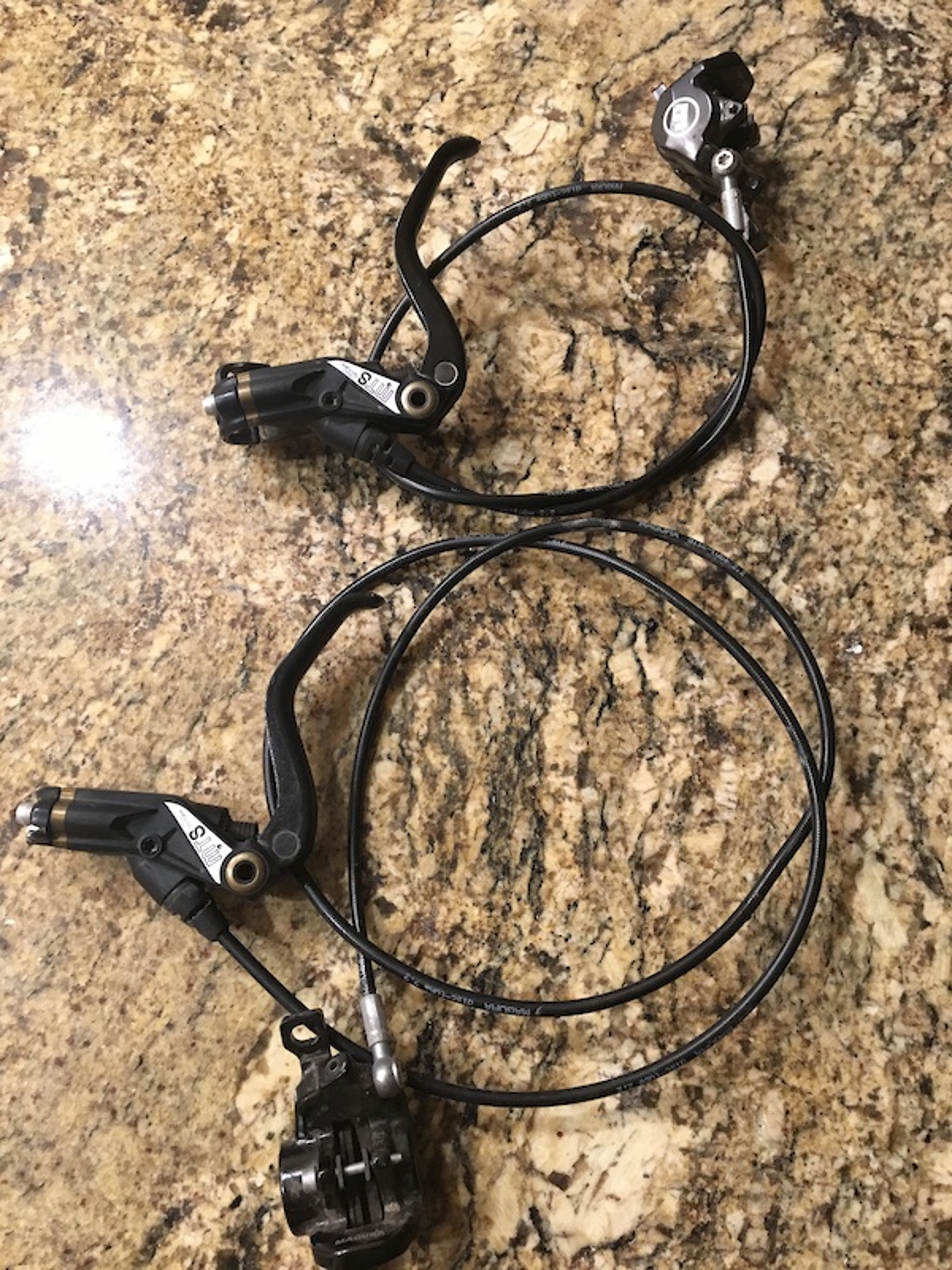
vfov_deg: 61.7
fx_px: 1063
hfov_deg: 48.2
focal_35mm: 29
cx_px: 476
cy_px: 635
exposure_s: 1/24
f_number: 2.2
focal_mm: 4.15
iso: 200
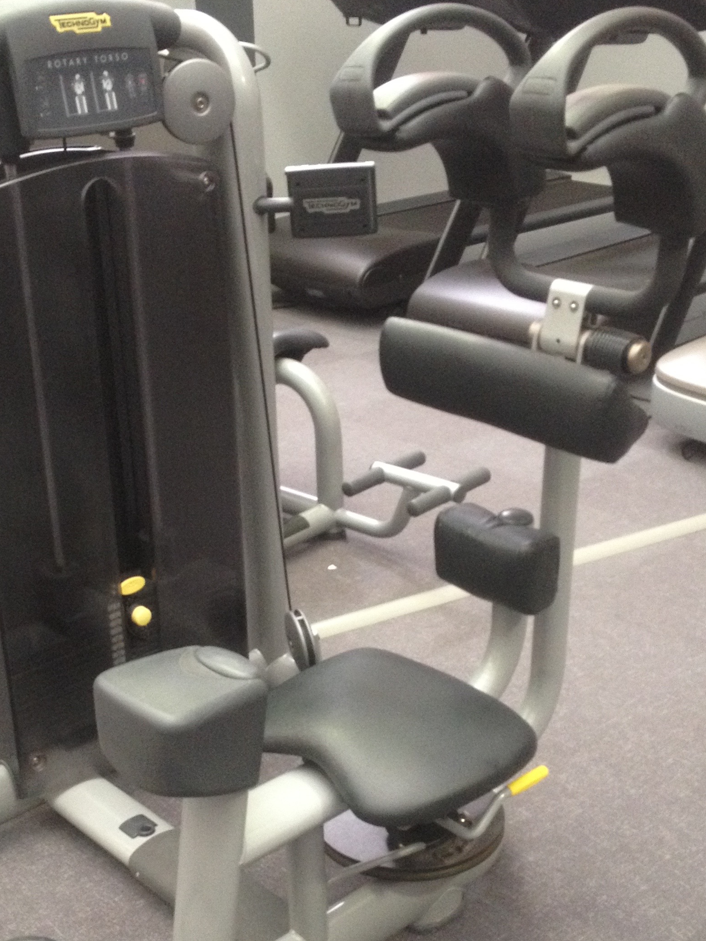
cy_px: 581
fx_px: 1495
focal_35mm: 55
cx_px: 303
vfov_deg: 34.8
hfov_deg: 26.5
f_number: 2.4
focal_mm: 4.28
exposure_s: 1/20
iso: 200
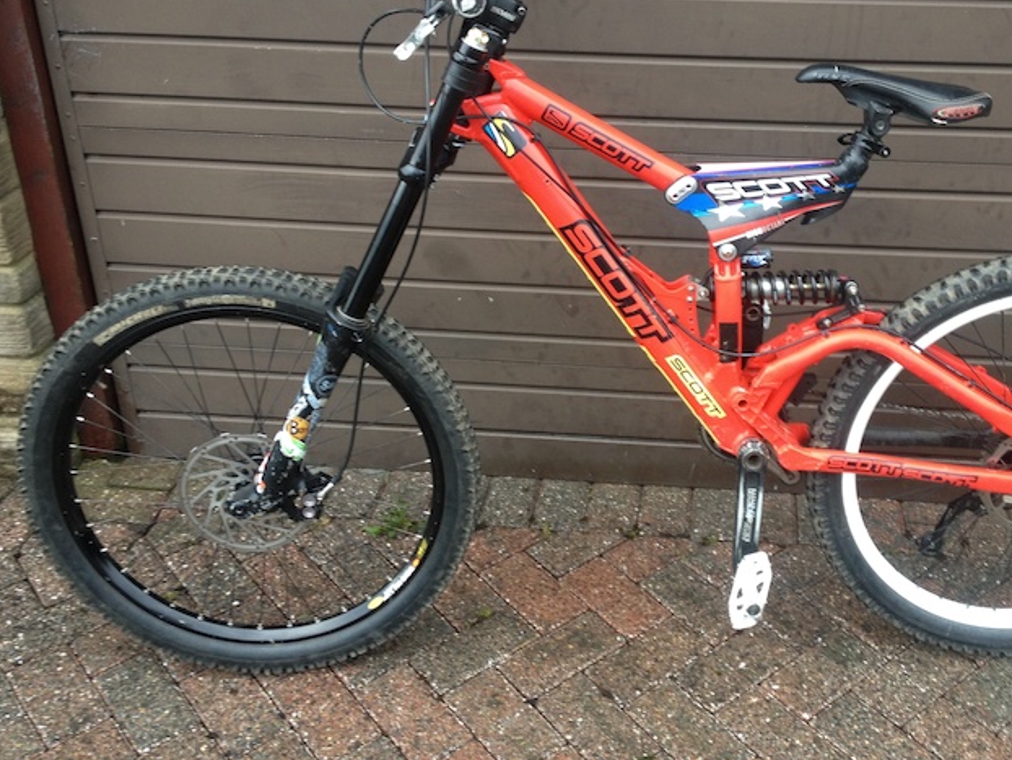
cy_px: 360
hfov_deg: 41.7
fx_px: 1316
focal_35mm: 45
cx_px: 635
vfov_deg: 32.2
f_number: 2.4
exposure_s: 1/30
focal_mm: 4.28
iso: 50
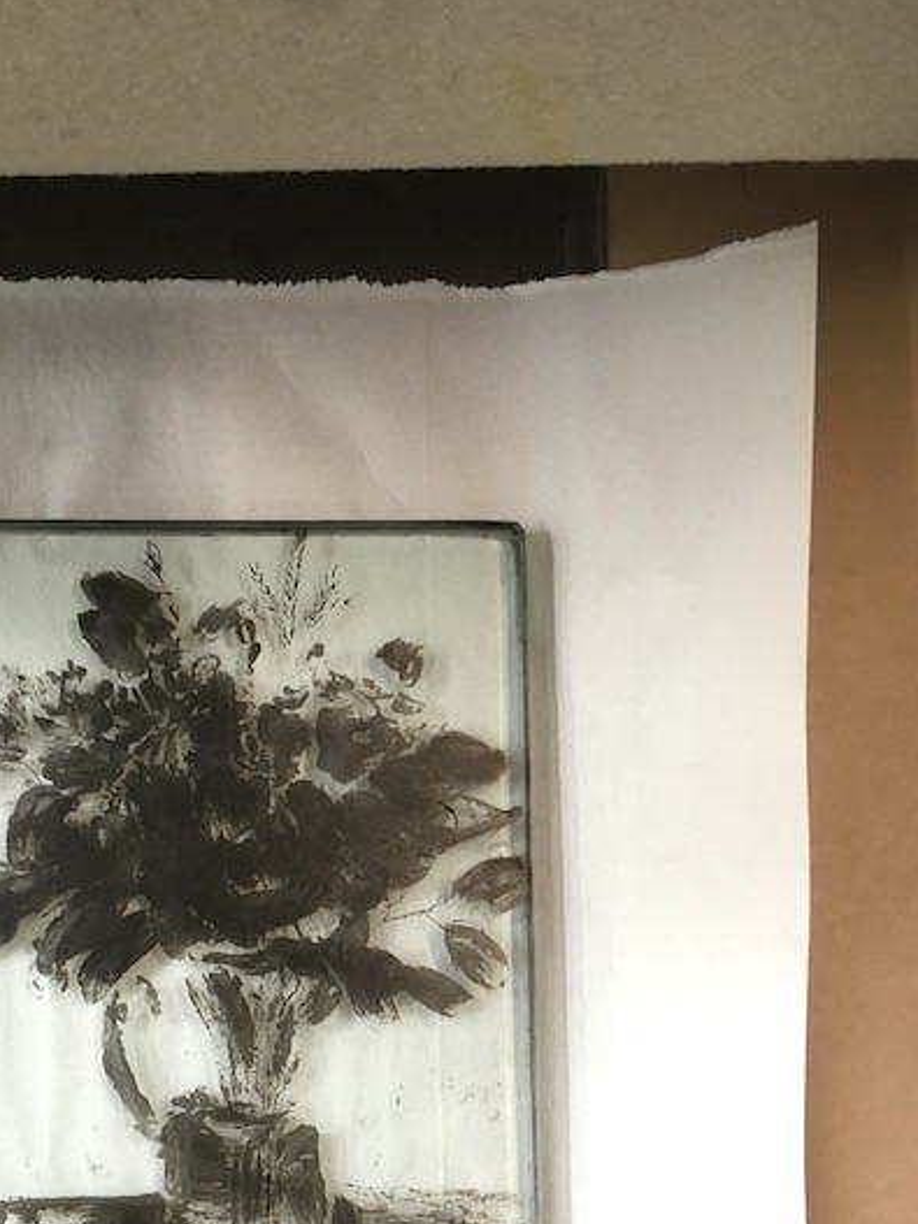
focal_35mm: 44
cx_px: 284
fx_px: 1556
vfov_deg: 41.7
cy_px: 915
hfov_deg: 32.5
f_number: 2.2
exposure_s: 1/30
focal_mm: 4.15
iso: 100
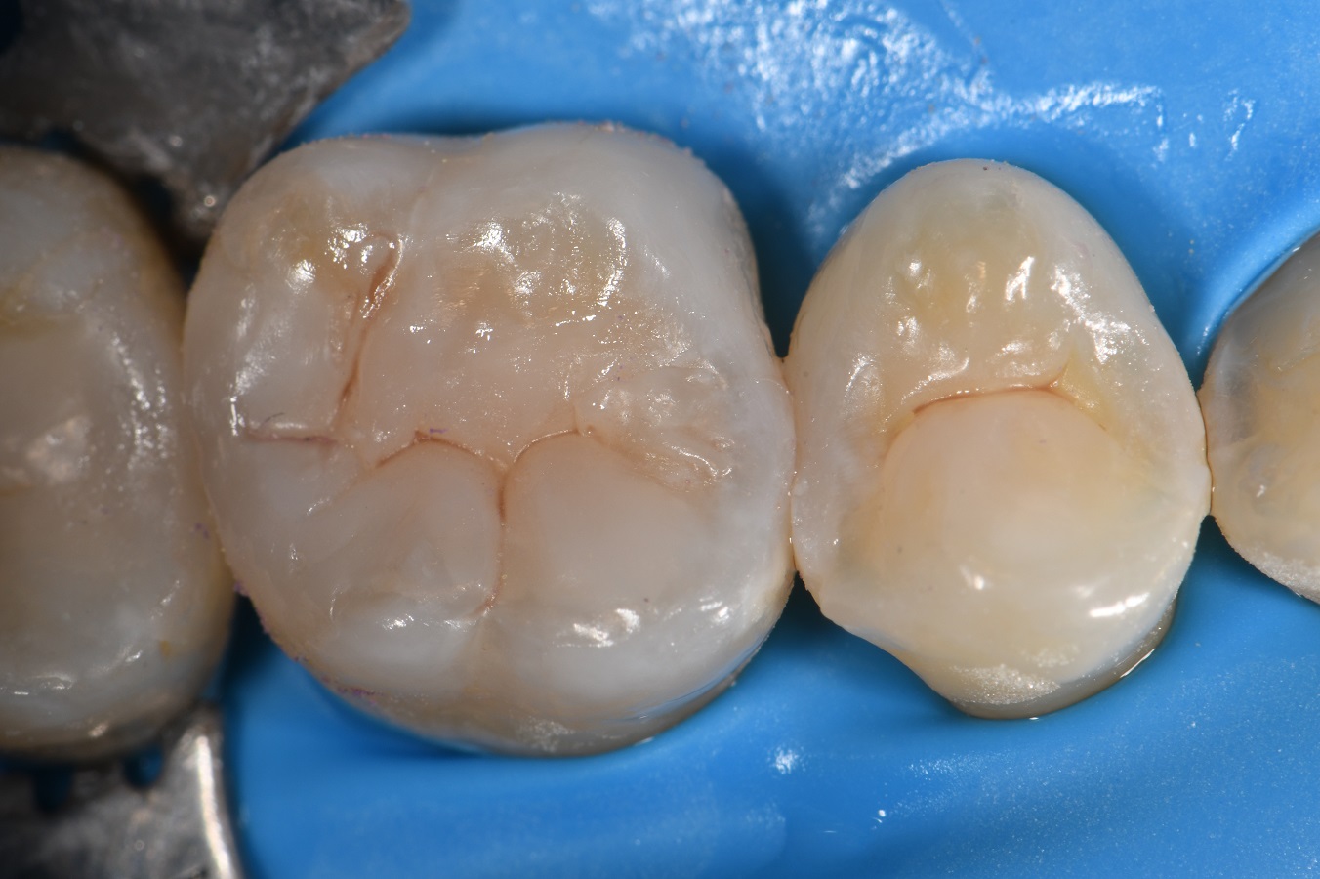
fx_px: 5754
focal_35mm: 157
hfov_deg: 13.1
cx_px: 660
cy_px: 440
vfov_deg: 8.7
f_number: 32
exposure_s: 1/160
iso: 200
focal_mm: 105
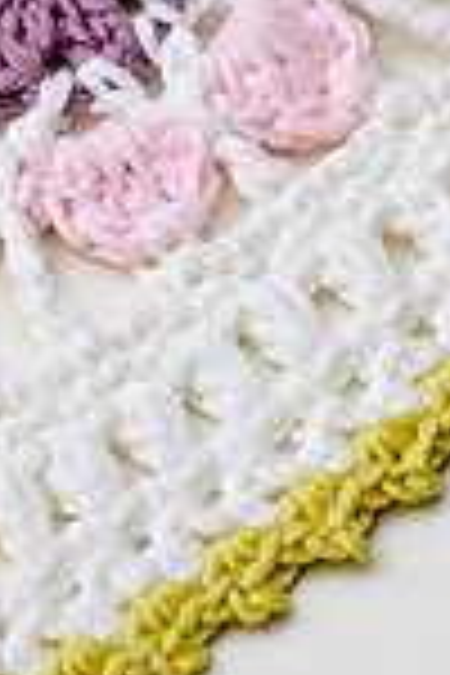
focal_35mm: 300
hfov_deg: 4.6
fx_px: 5625
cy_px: -256
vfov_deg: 6.8
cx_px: -16
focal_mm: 60
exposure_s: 1/640
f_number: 6.3
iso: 100
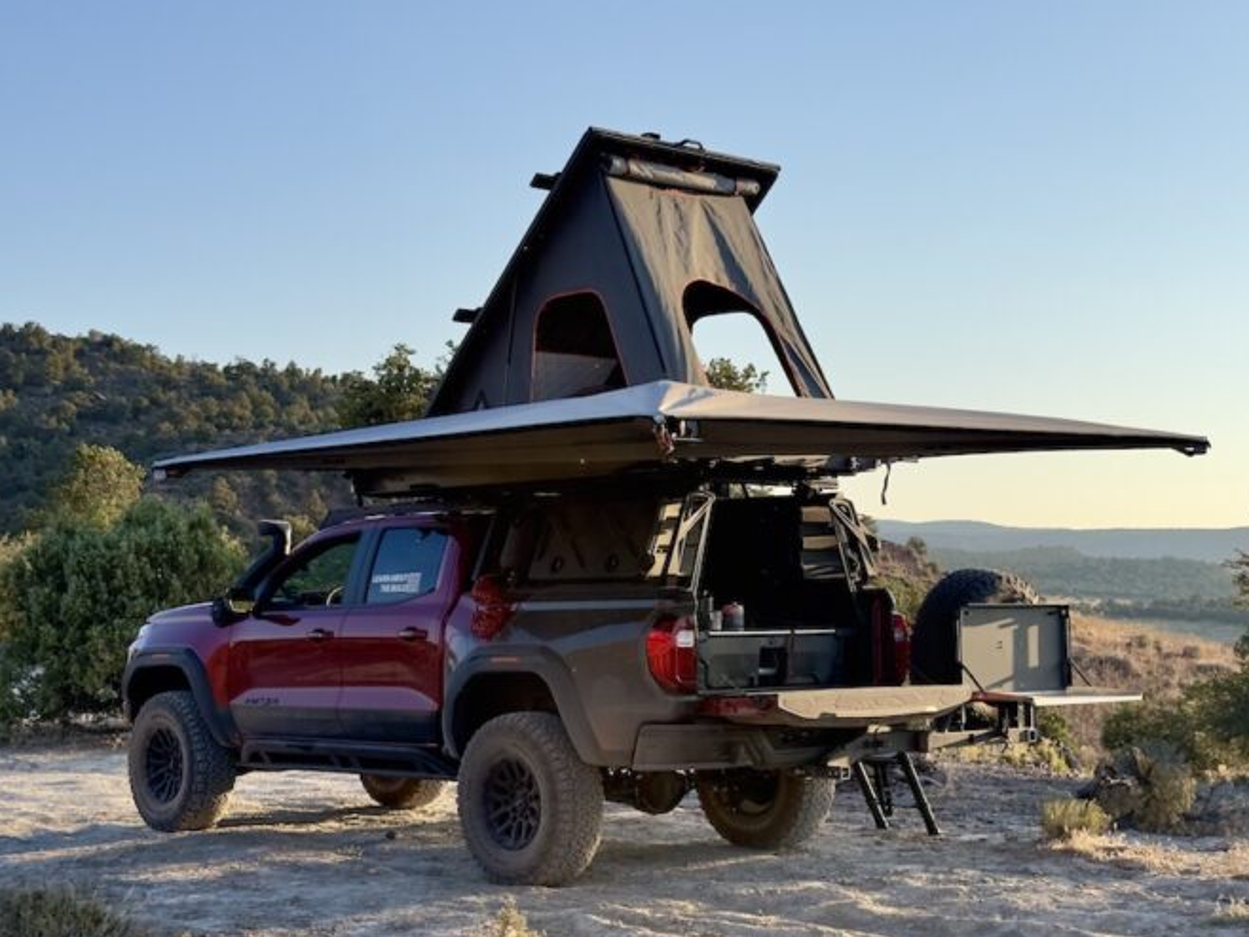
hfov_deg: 34.3
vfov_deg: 26.1
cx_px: 623
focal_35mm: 56
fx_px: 2021
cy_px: 505
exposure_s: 1/2667
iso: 64
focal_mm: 6.86
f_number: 1.78
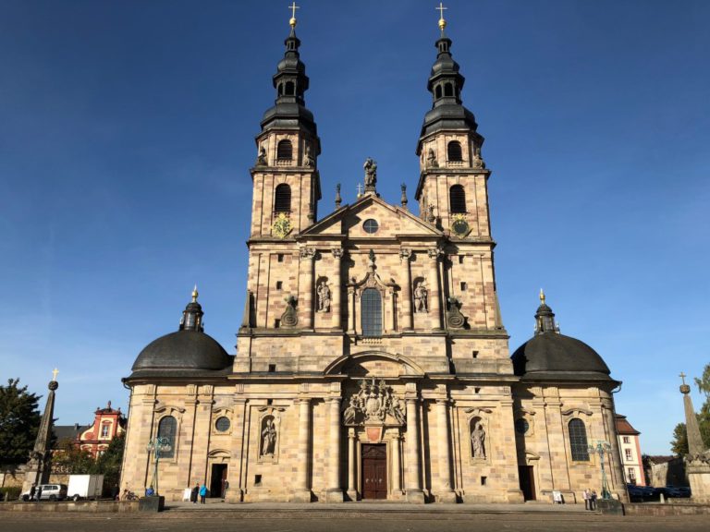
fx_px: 574
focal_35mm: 28
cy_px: 266
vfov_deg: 49.7
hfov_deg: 63.4
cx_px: 355
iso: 20
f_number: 1.8
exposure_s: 1/2288
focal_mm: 3.99
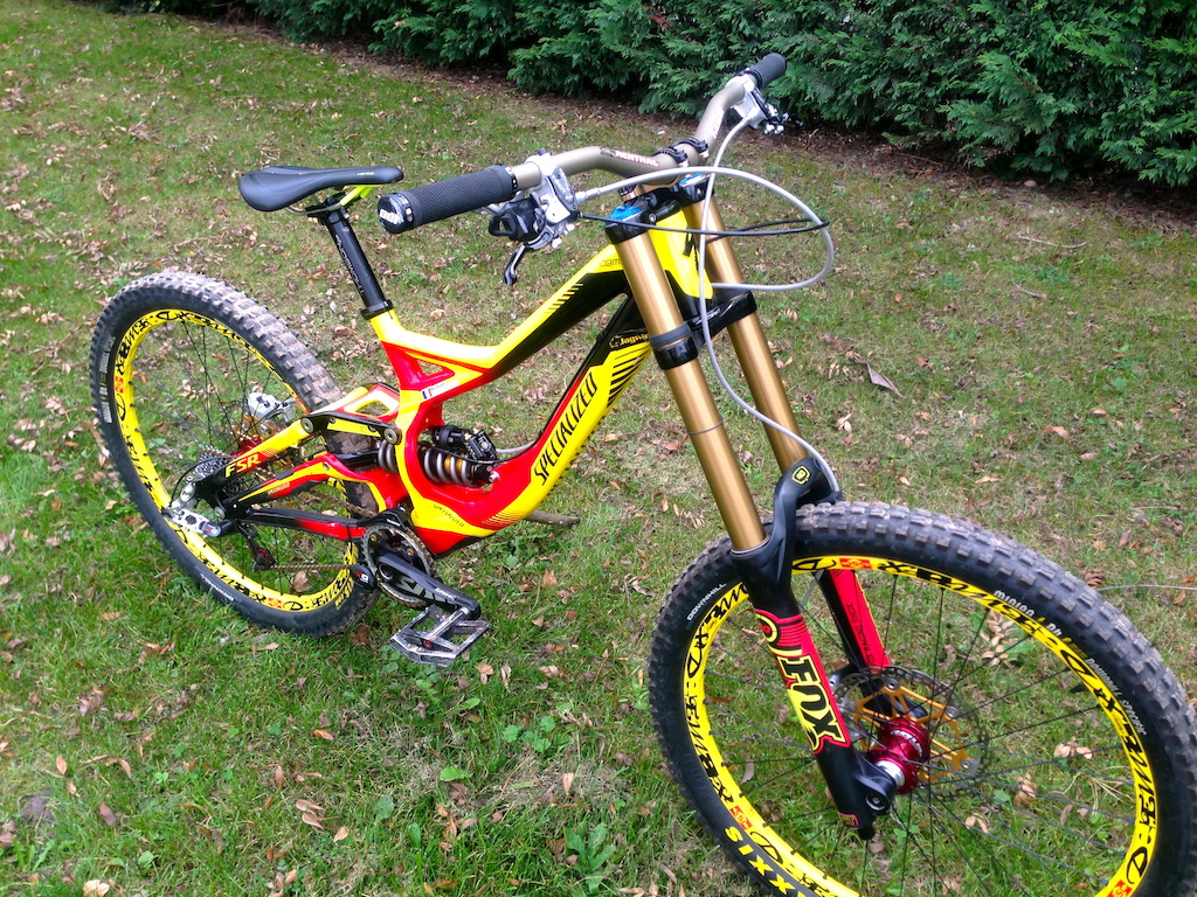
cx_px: 598
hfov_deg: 55.4
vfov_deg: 42.9
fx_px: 1141
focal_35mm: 33
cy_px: 448
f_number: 2.4
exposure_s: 1/120
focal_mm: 4.13
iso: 50
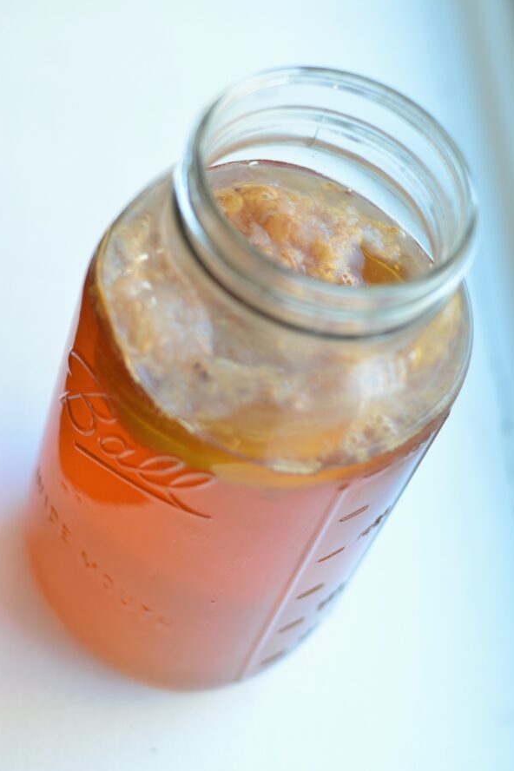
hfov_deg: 17.9
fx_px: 1628
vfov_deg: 26.7
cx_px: 256
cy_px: 389
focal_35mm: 76
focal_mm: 50
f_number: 2.5
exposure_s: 1/50
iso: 500
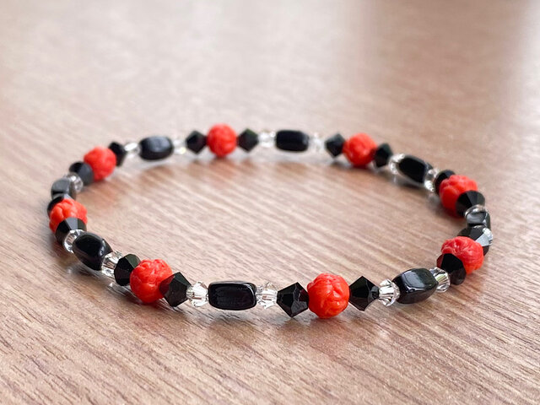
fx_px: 406
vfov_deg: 53.1
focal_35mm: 26
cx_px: 270
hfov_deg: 67.3
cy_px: 202
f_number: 1.8
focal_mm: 4.25
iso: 32
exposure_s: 1/182
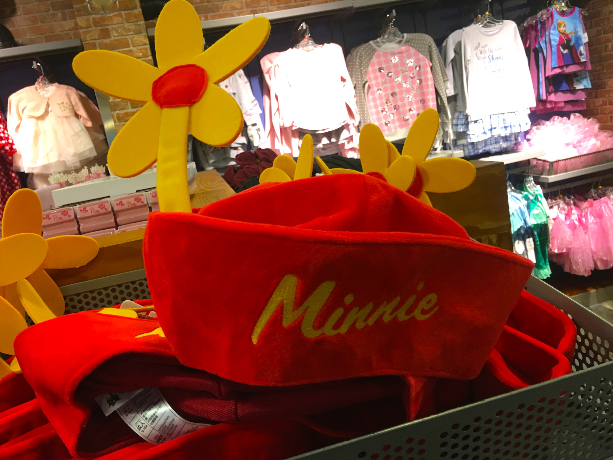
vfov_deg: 48.2
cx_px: 306
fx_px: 514
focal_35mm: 29
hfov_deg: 61.7
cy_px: 230
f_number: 2.2
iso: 25
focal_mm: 4.15
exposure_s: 1/15
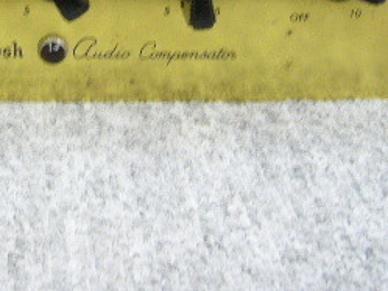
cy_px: -62
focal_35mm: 90
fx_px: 1009
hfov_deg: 21.3
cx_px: 36
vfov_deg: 15.8
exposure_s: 1/13
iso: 125
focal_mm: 5.8
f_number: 2.8
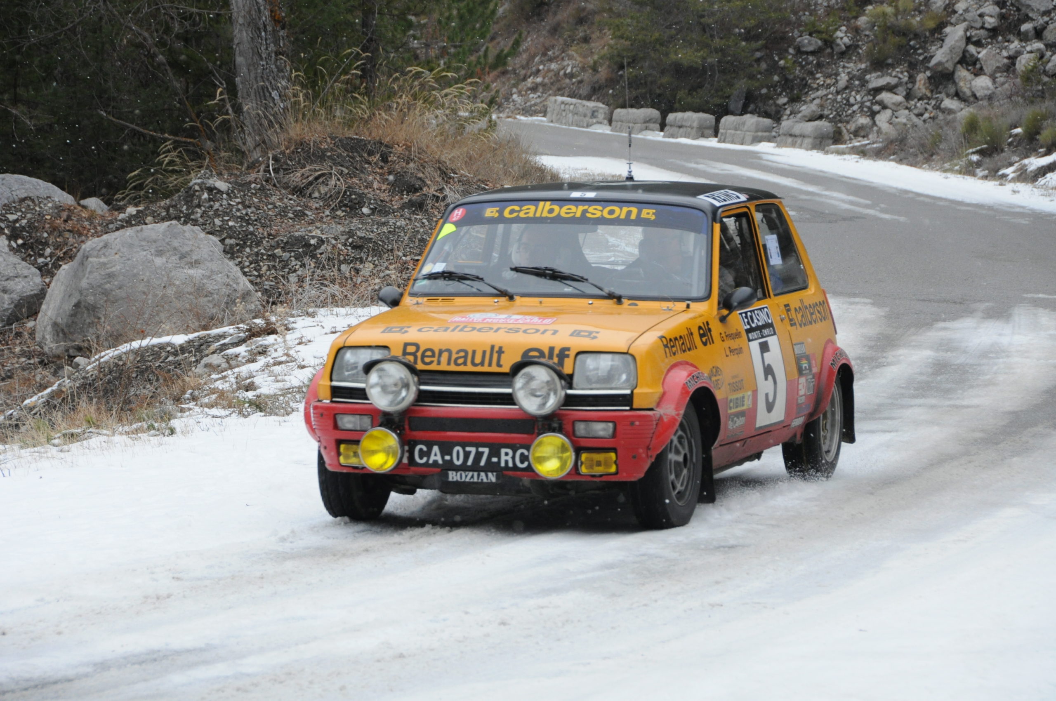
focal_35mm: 158
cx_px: 528
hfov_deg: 13.1
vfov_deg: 8.7
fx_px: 4614
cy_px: 350
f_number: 9
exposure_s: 1/640
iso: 800
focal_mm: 105
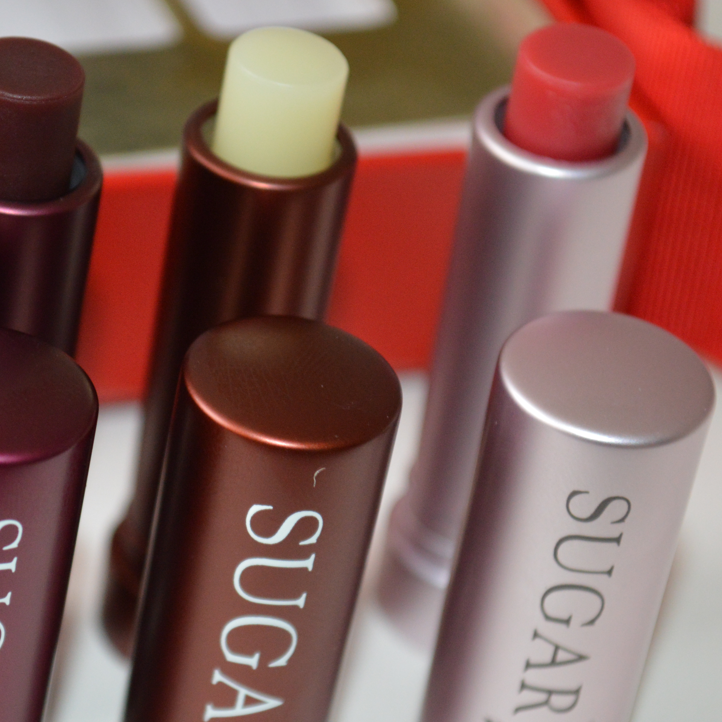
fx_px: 3348
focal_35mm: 142
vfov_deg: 12.3
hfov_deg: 12.2
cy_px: 465
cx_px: 87
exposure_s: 1/60
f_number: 5.6
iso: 1100
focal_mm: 55
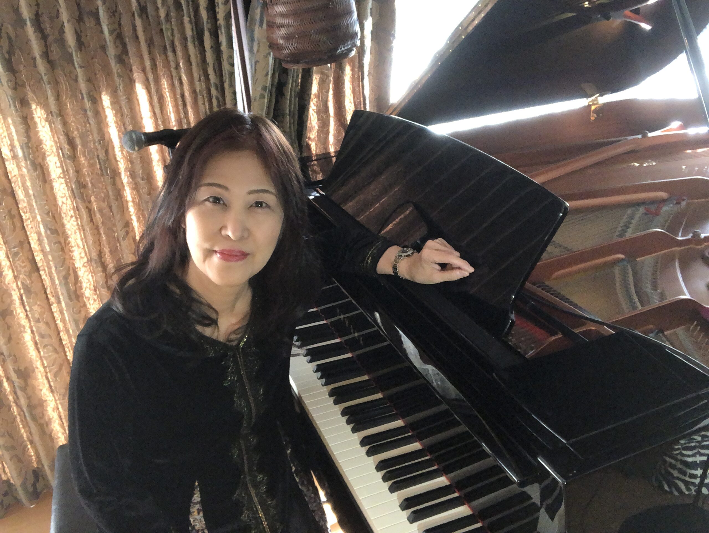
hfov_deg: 56.8
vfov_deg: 44.2
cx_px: 354
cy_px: 266
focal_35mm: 32
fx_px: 656
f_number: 2.2
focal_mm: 2.87
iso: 320
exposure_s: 1/40
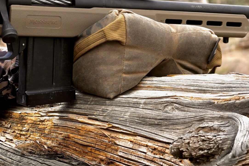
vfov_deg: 10.4
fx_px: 899
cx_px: 121
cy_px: -17
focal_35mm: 130
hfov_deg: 15.8
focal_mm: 55
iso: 800
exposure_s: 1/1600
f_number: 7.1
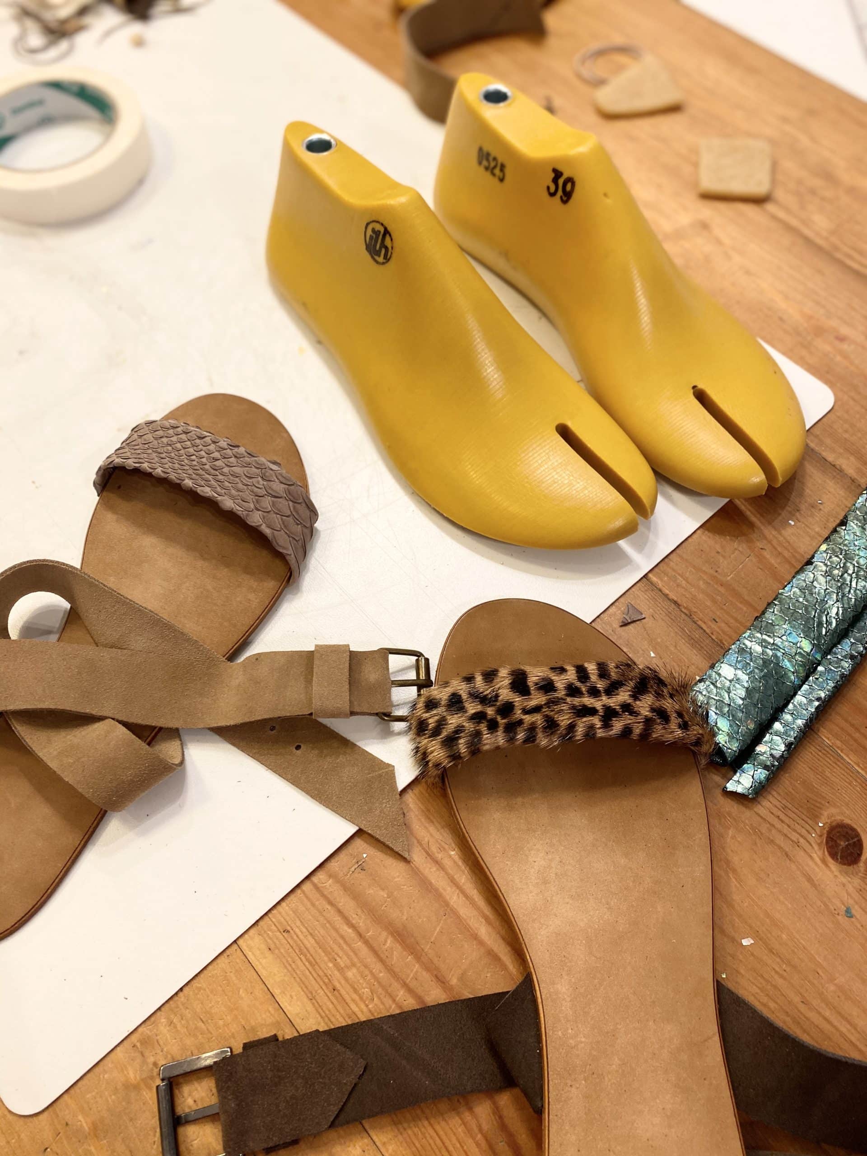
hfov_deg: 53.1
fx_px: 868
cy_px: 578
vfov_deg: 67.3
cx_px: 434
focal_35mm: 26
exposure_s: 1/50
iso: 80
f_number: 1.8
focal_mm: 4.25
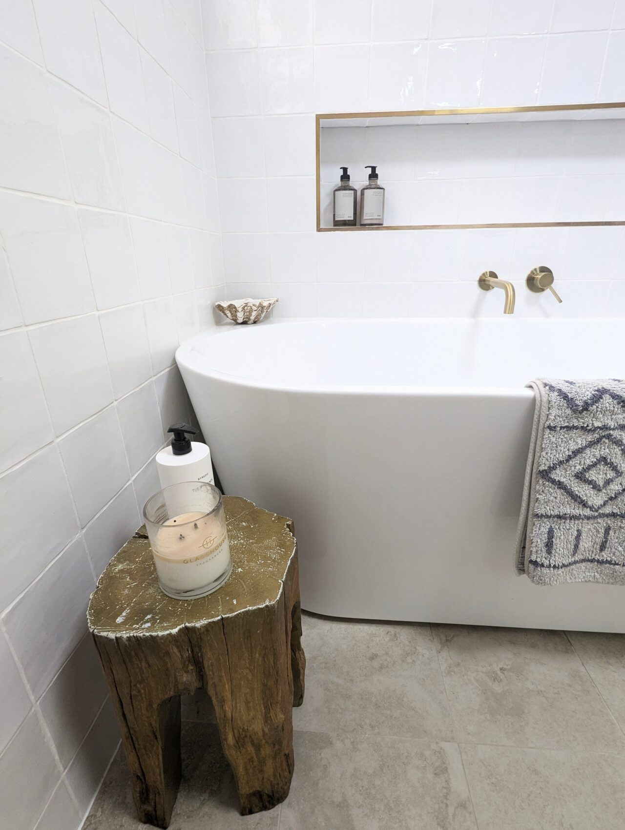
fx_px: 384
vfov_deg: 94.4
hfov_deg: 78.2
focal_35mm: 16
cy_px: 415
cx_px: 312
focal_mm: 2.35
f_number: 2.2
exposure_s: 1/23.8
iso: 111
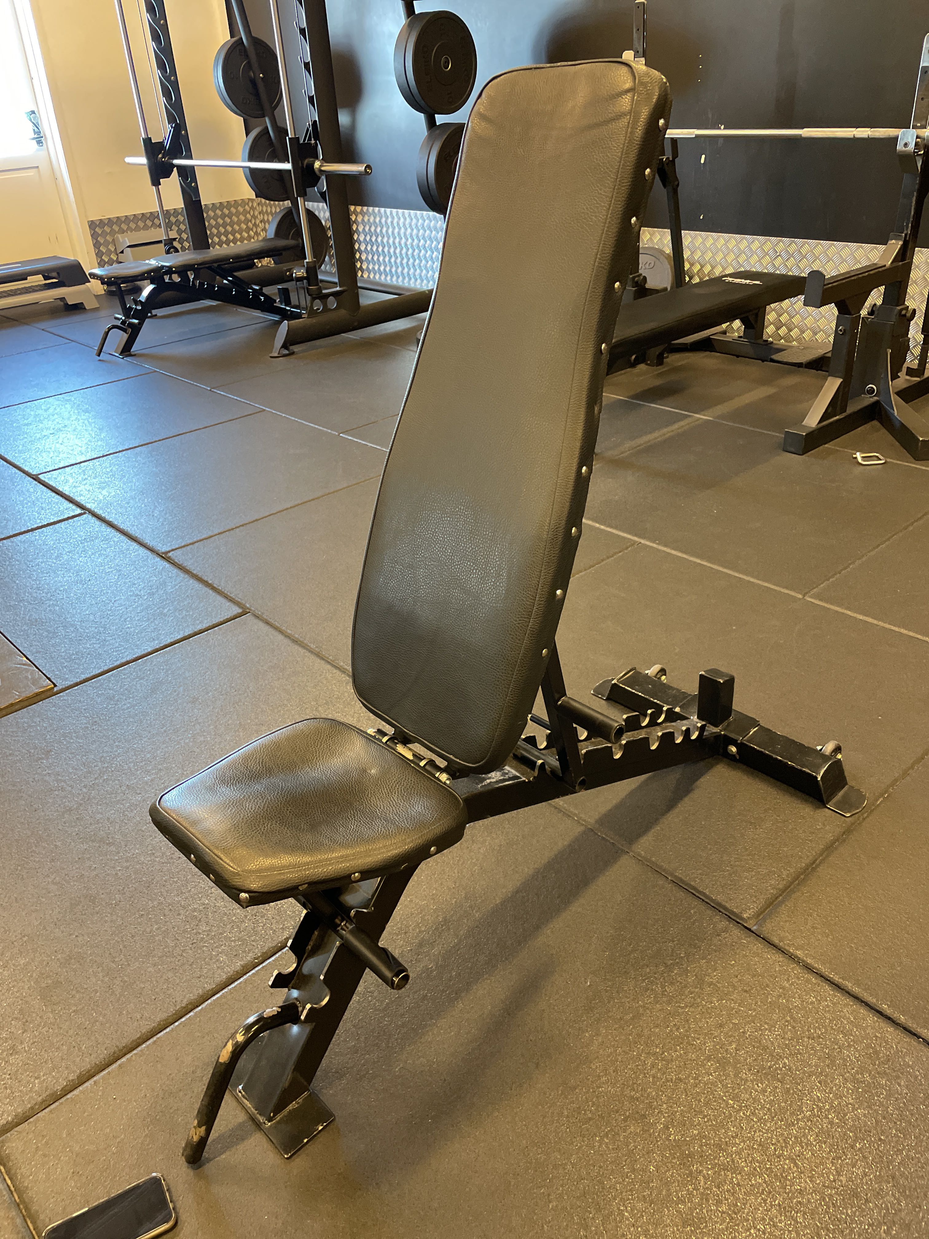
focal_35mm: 26
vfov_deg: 67.3
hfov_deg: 53.1
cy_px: 620
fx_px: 930
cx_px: 464
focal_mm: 4.2
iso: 400
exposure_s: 1/50
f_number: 1.6
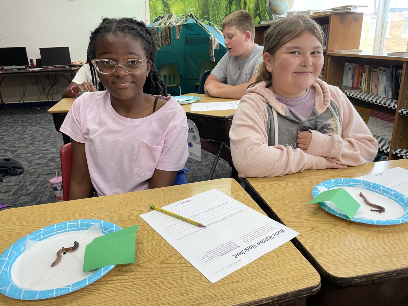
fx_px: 306
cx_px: 204
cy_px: 153
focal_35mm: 26
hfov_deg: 67.3
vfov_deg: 53.1
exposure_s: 1/60
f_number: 1.6
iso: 80
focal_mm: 4.2
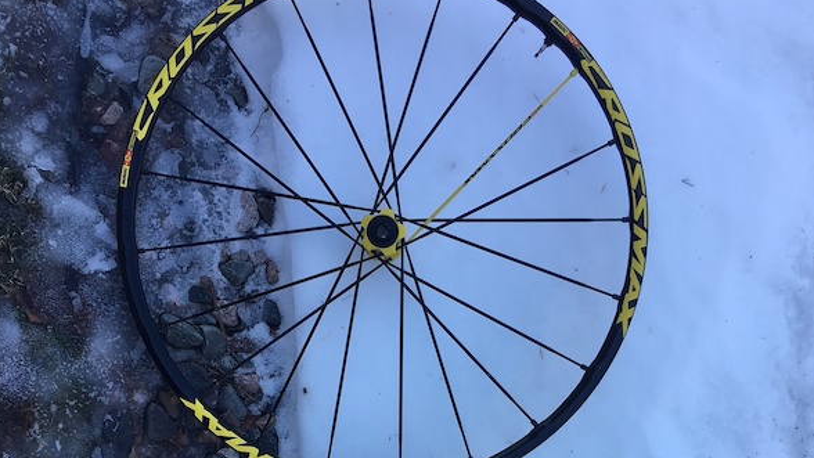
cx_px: 408
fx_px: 928
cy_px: 504
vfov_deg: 25.7
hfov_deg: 47.3
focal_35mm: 43
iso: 25
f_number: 2.2
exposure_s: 1/128
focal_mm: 4.15
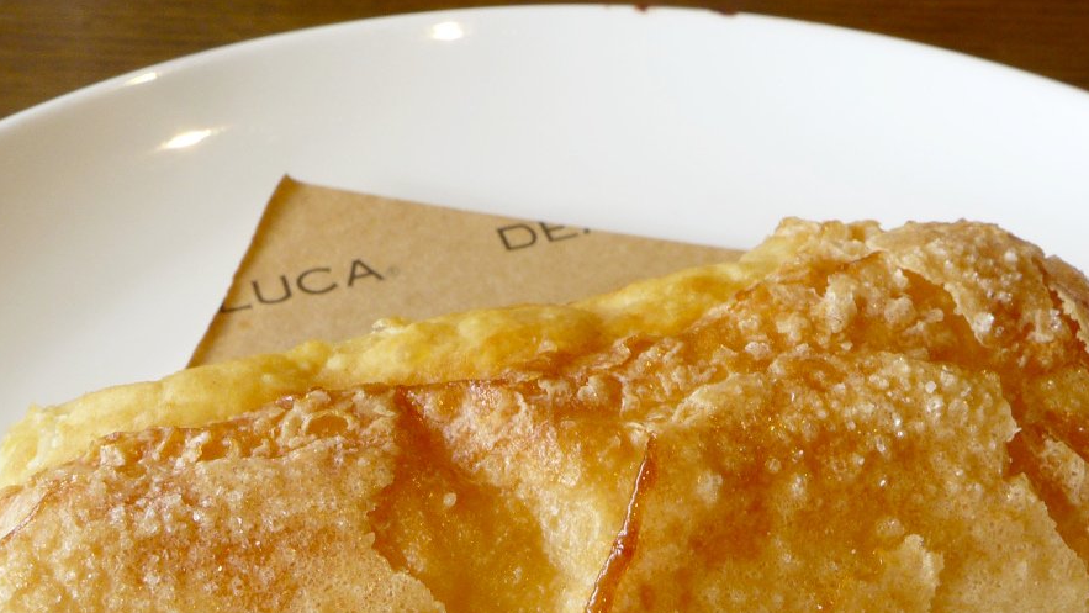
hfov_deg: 47.3
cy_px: 559
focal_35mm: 43
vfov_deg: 26.7
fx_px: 1242
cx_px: 572
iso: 100
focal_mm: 4.7
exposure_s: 1/40
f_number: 5
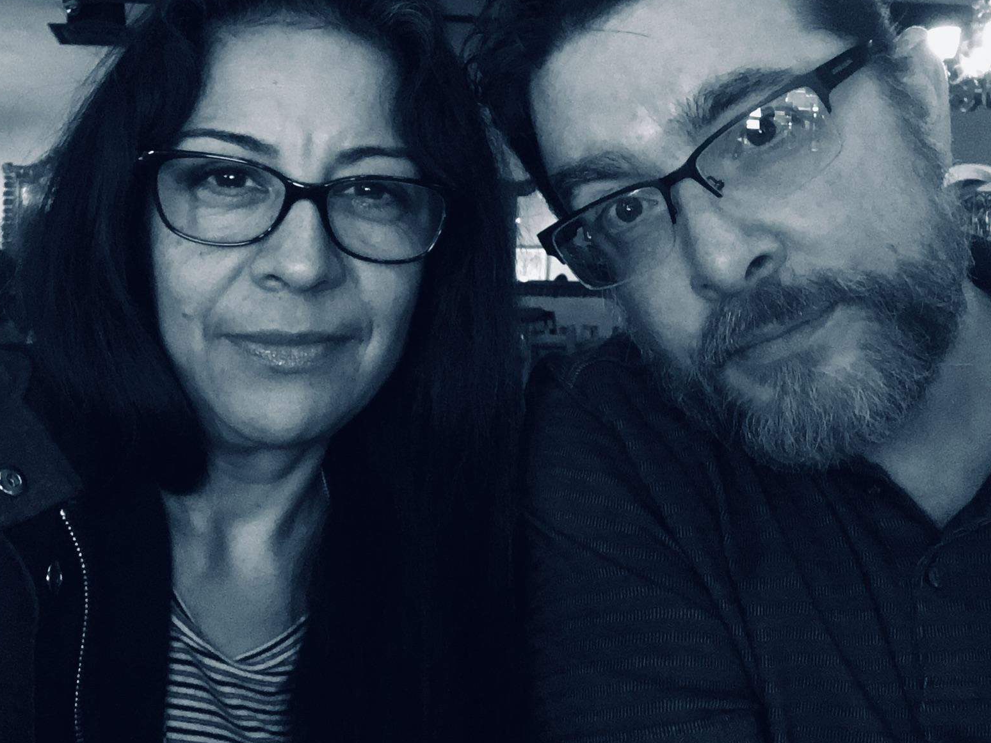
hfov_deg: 45.8
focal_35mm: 41
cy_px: 310
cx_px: 504
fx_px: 1174
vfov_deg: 35.1
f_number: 2.2
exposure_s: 1/15
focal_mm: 2.65
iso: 320
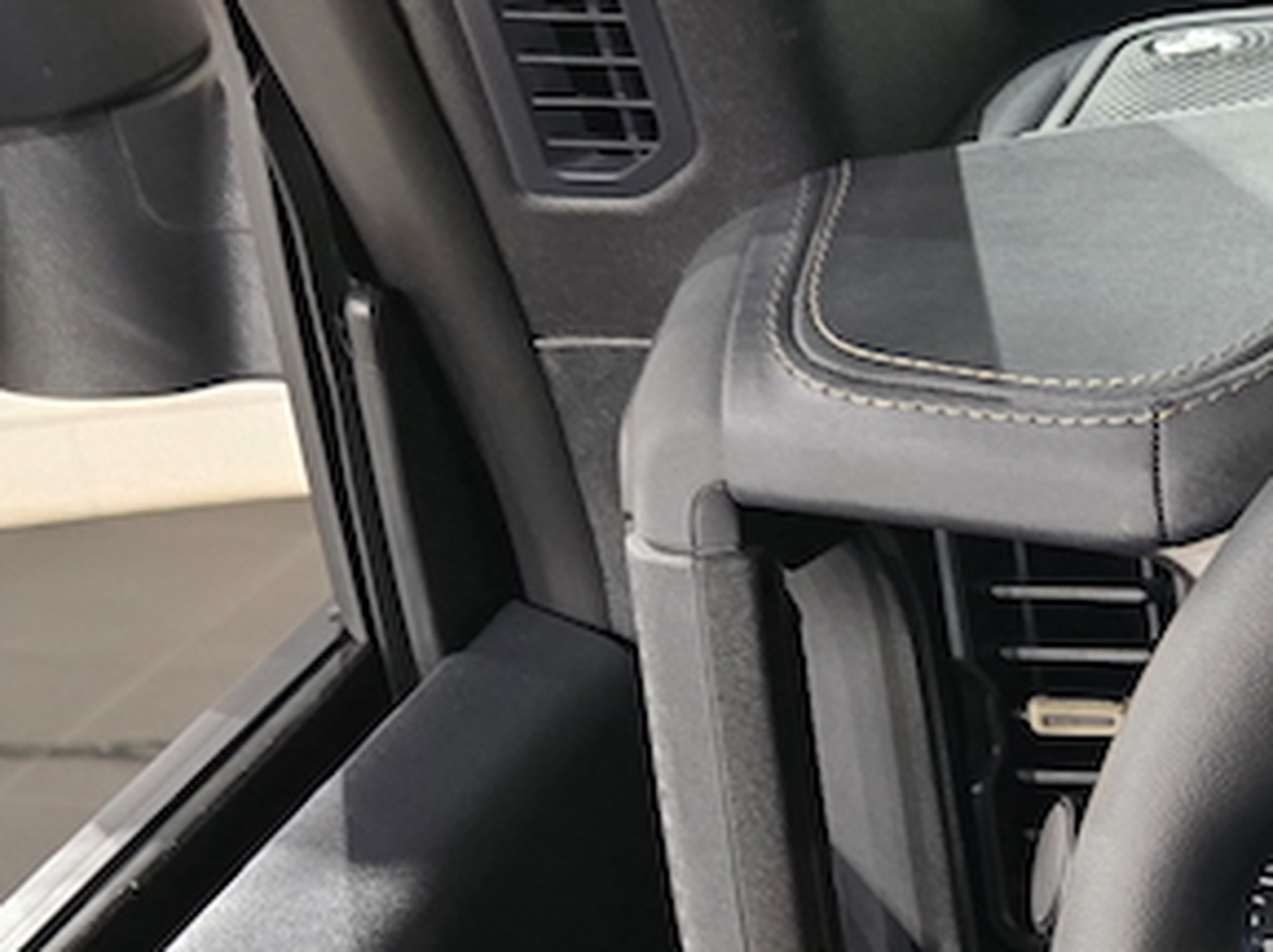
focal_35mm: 102
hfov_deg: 15.9
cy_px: 1684
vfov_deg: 13.1
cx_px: 2409
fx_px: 3746
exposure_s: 1/60
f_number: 1.7
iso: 1000
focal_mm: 6.3
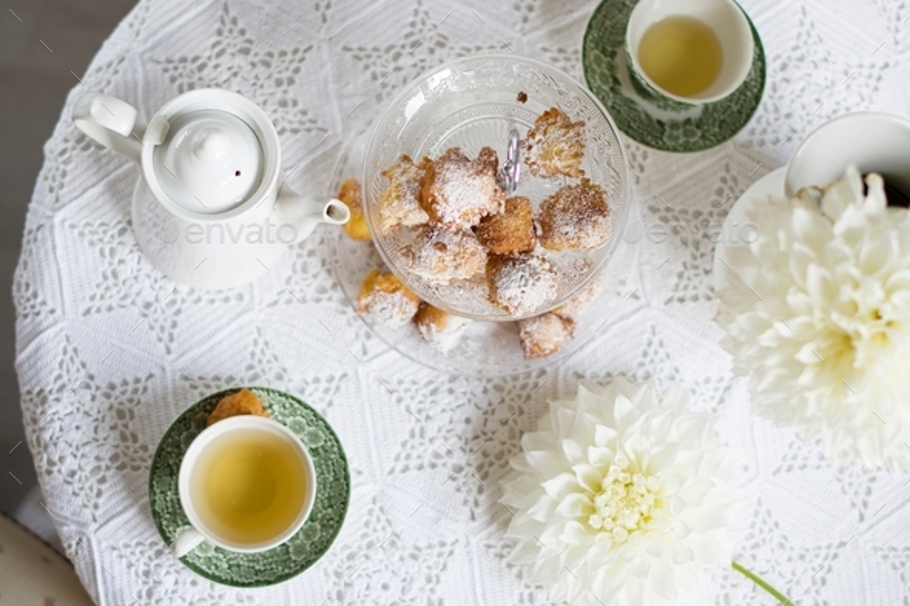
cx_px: 455
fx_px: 1895
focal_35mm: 75
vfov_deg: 18.2
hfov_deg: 27.0
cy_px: 303
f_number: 2
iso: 200
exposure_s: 1/200
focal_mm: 50
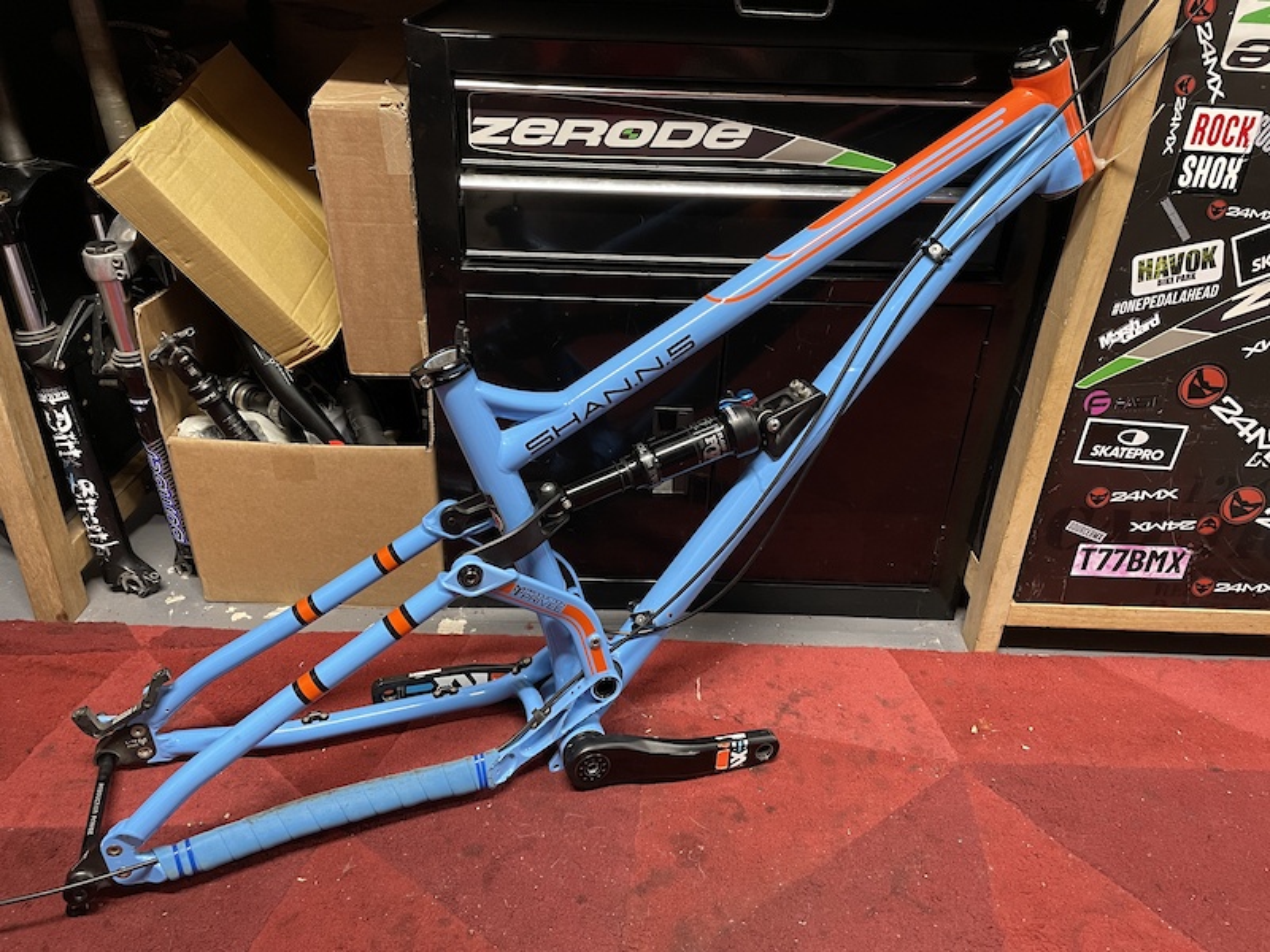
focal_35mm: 26
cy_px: 476
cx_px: 635
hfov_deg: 67.3
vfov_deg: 53.1
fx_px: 954
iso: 400
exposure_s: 1/50
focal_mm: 4.2
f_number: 1.6
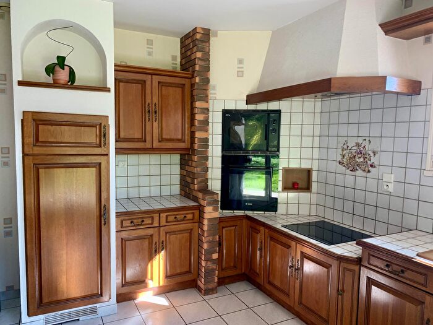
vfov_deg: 53.1
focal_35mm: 26
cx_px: 216
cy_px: 162
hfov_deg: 67.3
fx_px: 325
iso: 100
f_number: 1.8
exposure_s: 1/114
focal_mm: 4.25
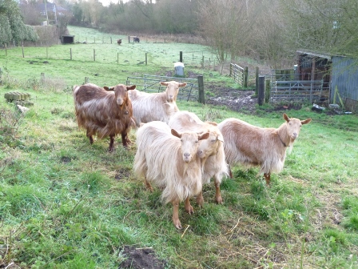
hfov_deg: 46.8
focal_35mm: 40
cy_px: 134
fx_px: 414
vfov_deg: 36.0
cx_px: 179
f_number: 3.9
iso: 160
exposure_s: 1/30
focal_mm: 6.7
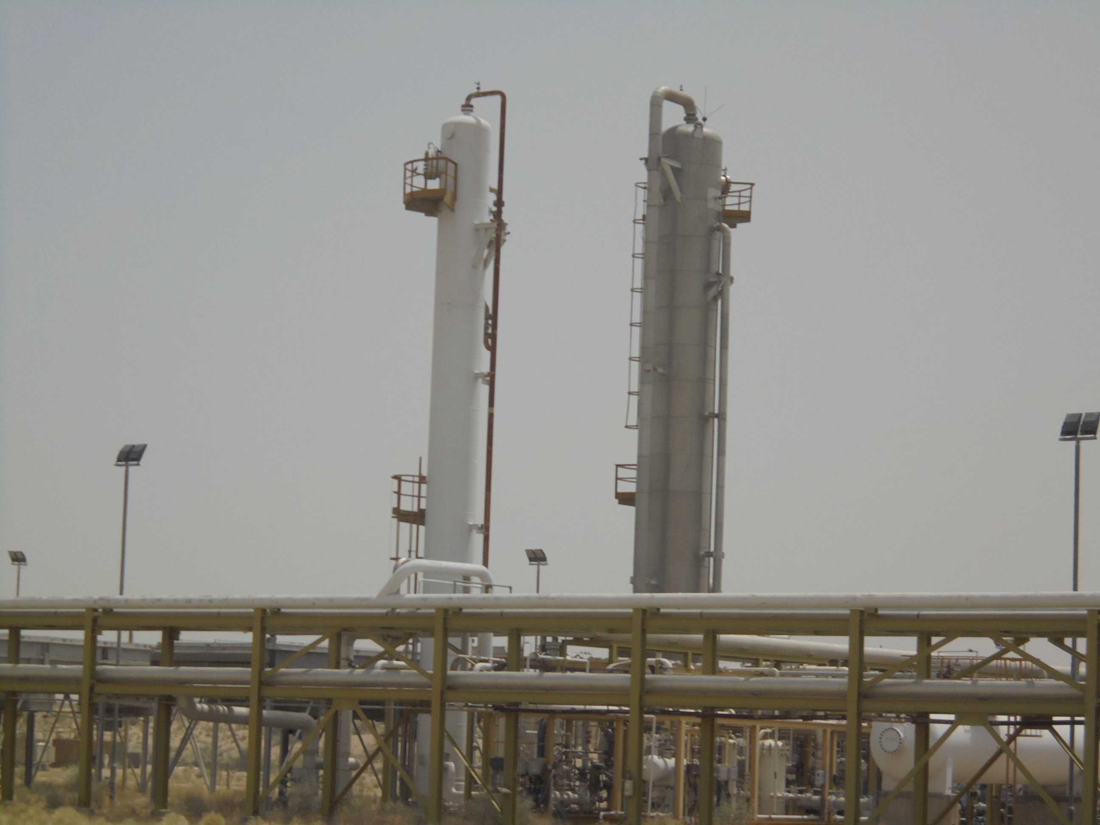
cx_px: 550
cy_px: 412
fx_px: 3400
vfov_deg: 13.8
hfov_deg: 18.4
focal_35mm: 107
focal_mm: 19.2
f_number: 16.3
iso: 100
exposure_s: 1/160
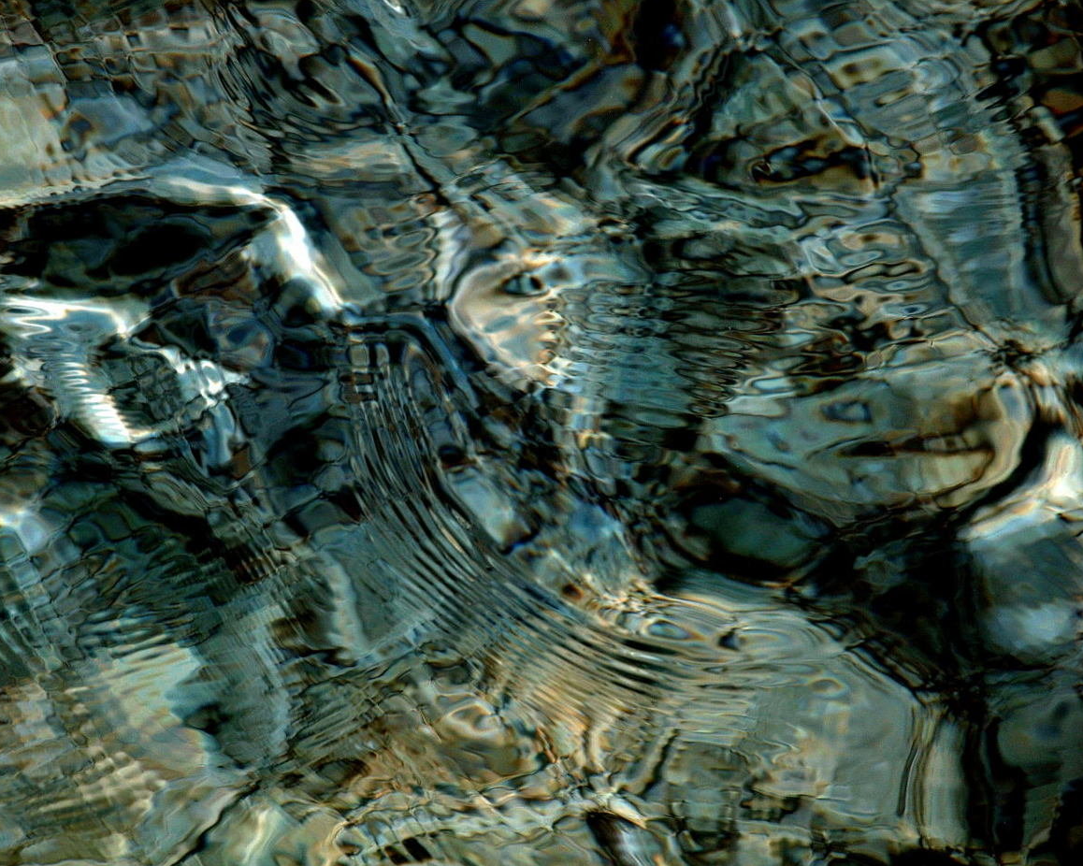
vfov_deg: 8.7
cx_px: 490
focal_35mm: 179
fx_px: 5723
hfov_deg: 10.8
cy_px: 434
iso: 200
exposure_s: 1/320
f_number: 5.6
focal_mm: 105
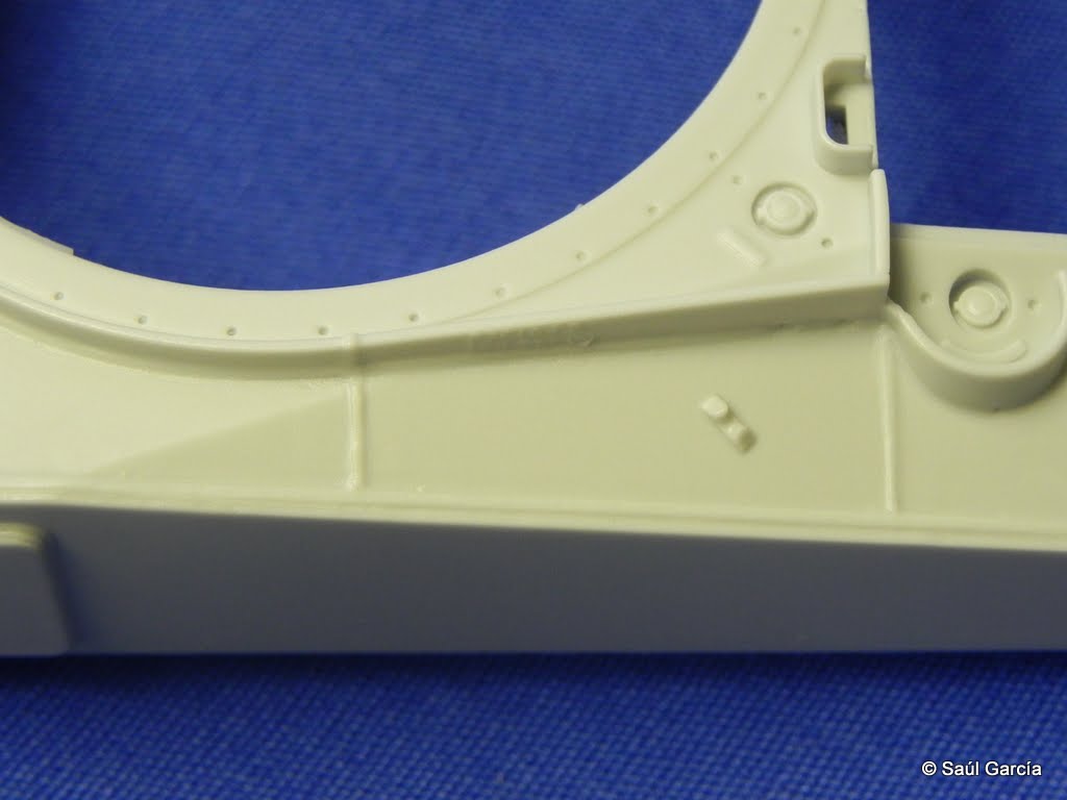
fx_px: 3237
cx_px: 534
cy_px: 400
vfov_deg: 14.1
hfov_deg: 18.7
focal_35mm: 105
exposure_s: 1/29.3
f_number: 4
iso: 400
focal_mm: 18.8
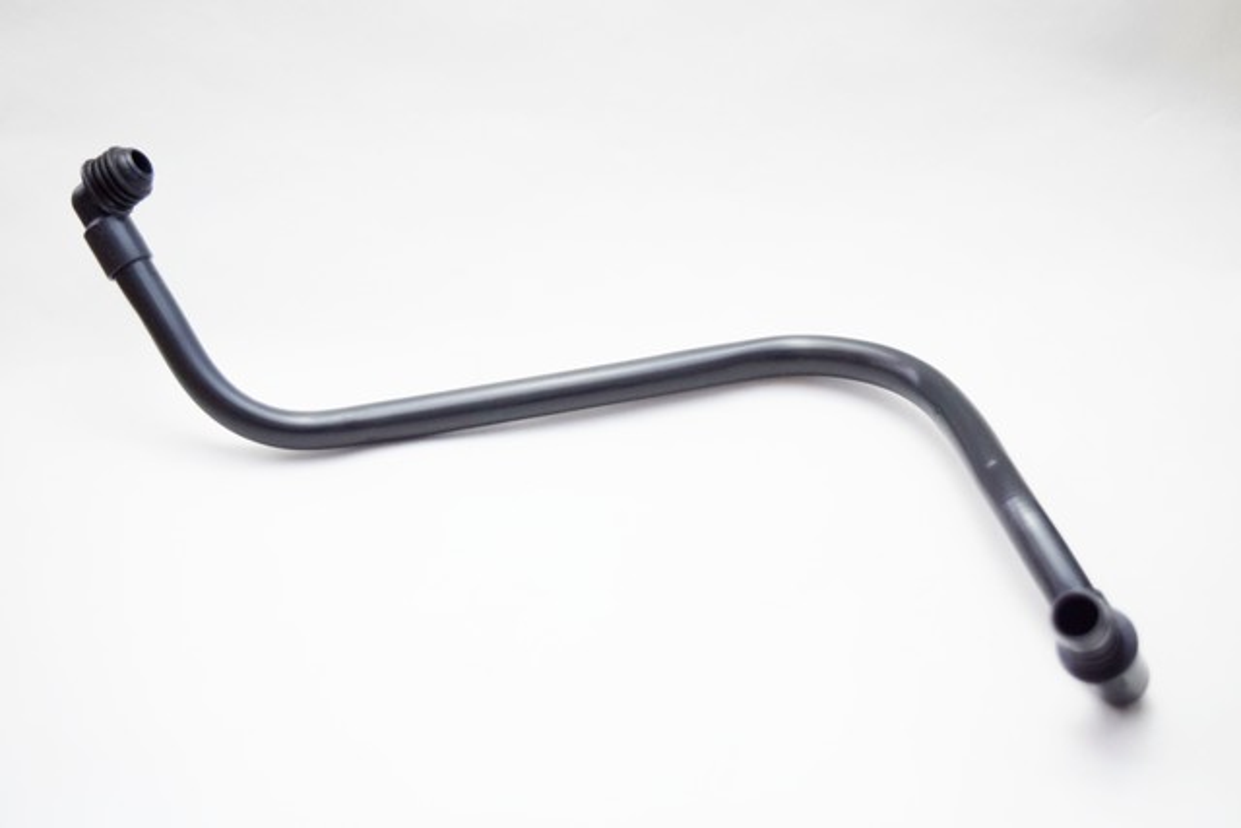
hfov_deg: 38.9
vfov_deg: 26.5
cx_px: 620
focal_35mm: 51
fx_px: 1758
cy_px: 414
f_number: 4.5
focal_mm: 34
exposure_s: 1/60
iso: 1400
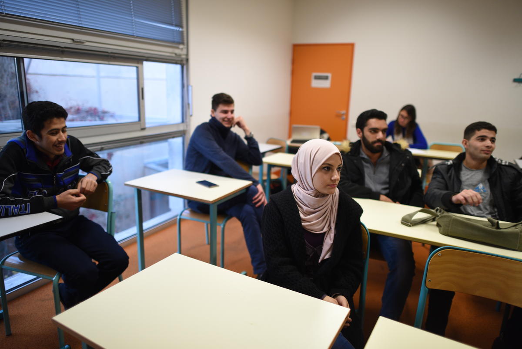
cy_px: 174
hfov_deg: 73.7
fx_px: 348
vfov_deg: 53.2
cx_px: 261
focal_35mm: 24
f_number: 1.6
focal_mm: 24
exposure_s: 1/125
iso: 320
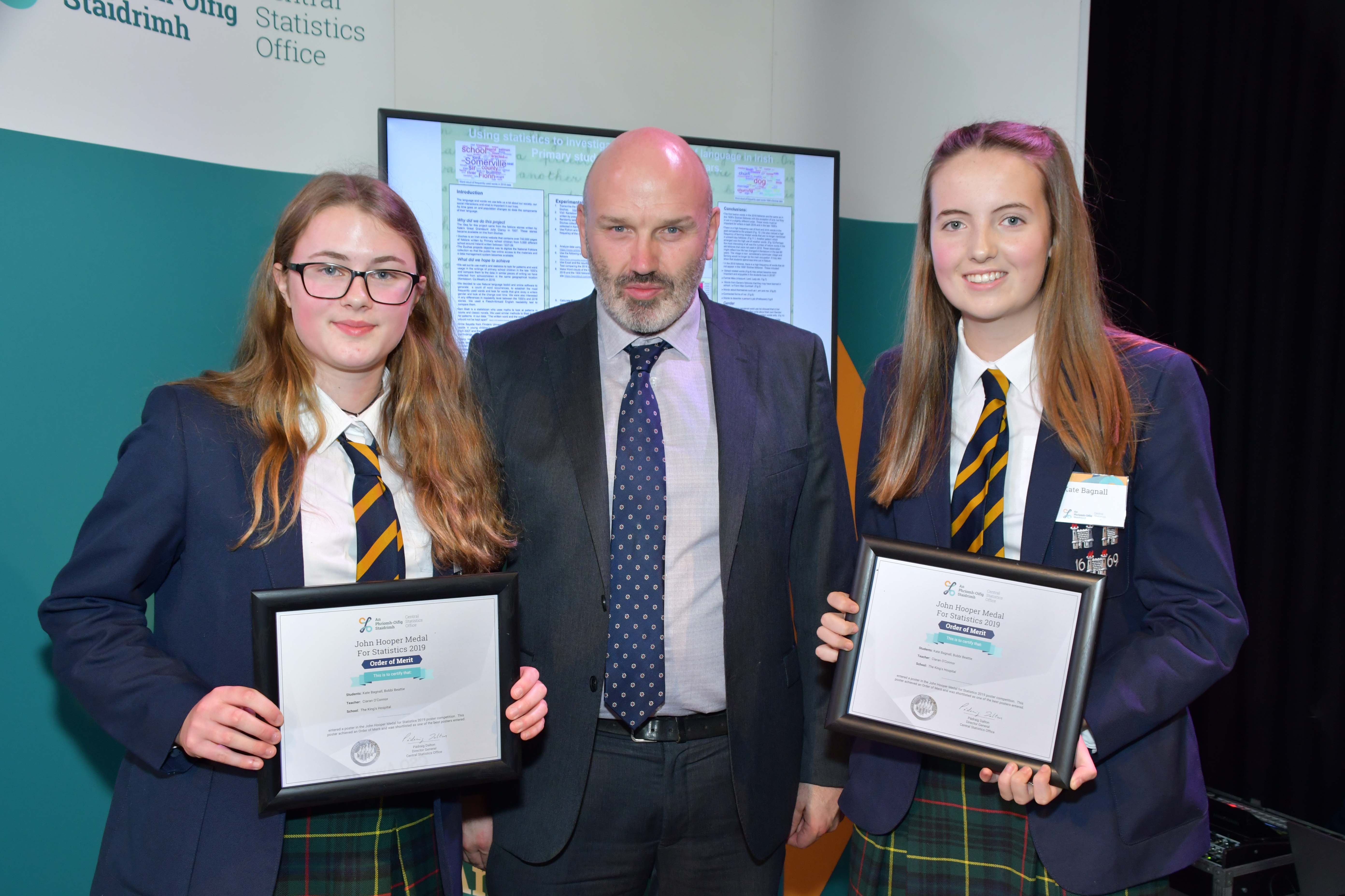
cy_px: 448
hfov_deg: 53.1
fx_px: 1345
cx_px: 672
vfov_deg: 36.9
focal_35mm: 36
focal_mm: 24
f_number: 6.3
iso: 1000
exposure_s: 1/60
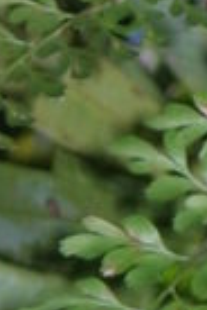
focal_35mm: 873
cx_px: 428
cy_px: 523
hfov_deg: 1.6
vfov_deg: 2.4
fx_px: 7529
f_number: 4.9
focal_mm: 23.4
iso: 66
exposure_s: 1/60.1
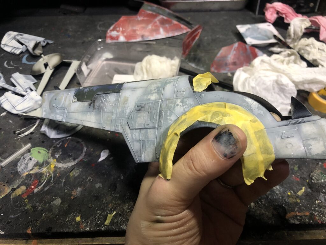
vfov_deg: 49.7
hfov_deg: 63.4
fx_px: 264
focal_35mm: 28
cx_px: 163
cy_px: 122
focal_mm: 4
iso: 64
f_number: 1.8
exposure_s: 1/16
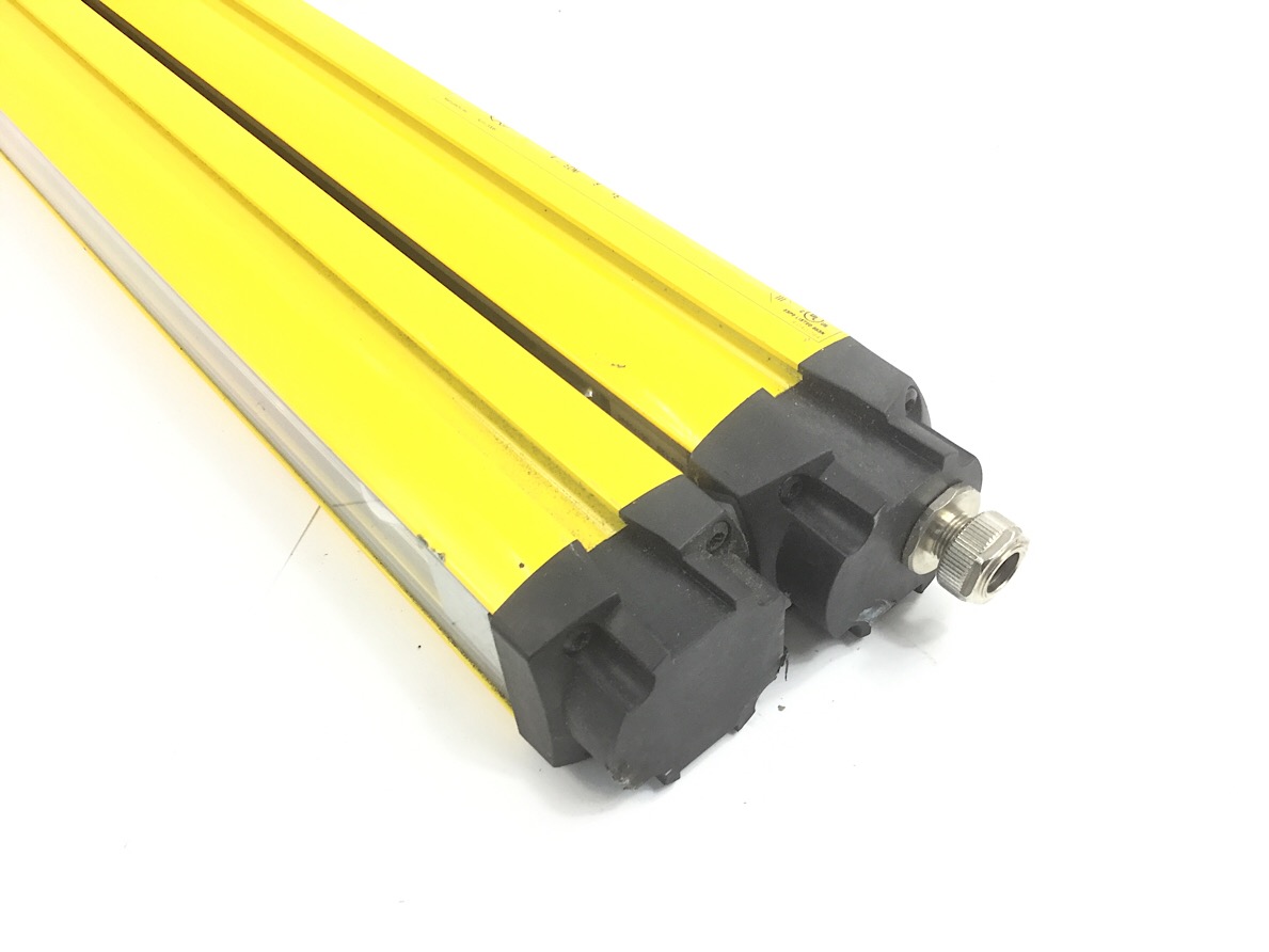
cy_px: 476
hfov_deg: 58.3
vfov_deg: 45.4
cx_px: 634
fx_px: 1137
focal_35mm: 31
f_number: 2.4
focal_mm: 3.3
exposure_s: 1/33
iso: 32
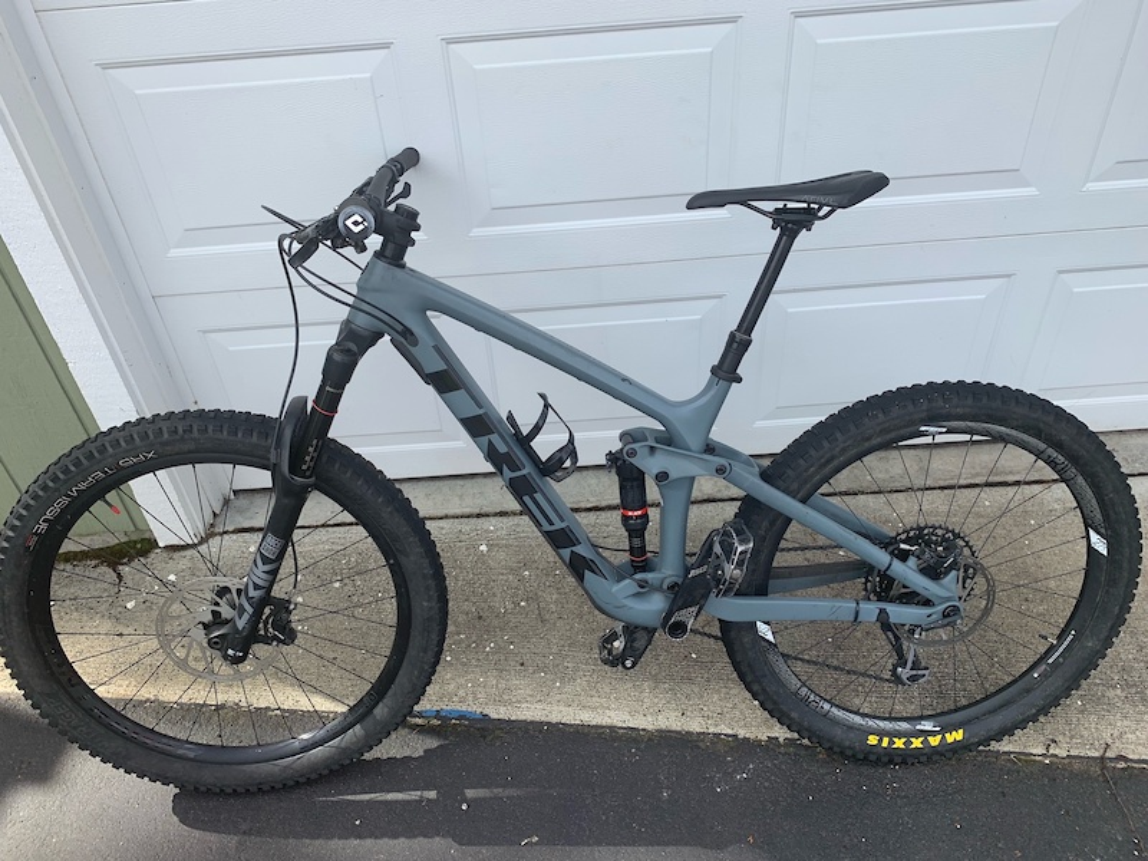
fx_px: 862
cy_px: 430
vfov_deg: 53.1
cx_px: 574
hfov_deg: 67.3
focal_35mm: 26
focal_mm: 4.25
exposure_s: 1/871
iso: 25
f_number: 1.8
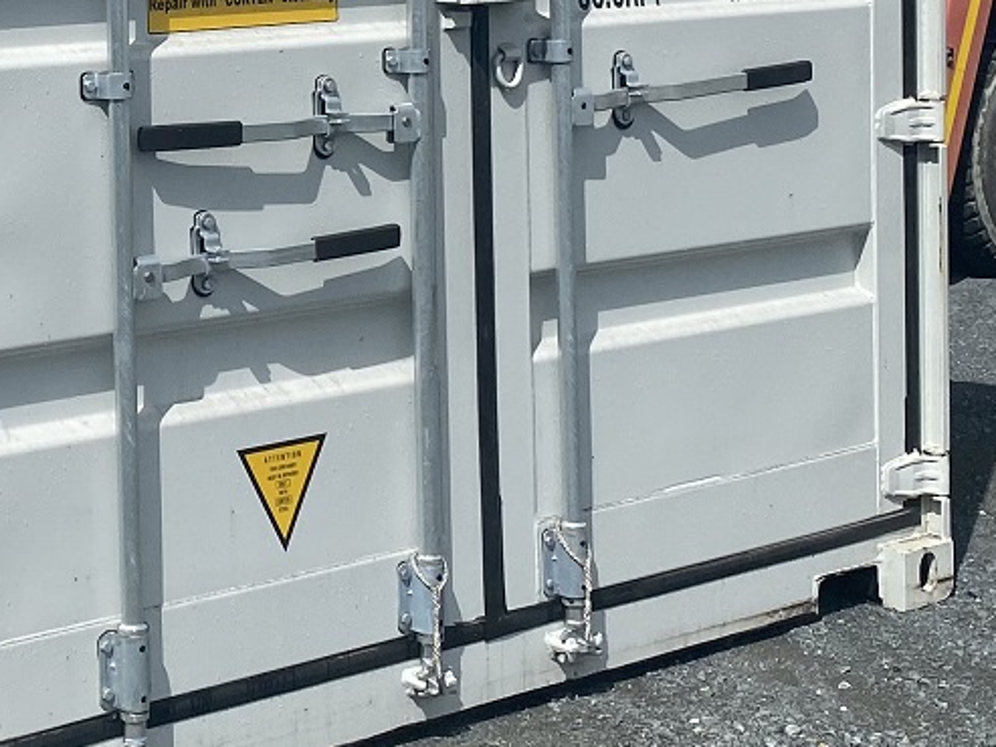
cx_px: 47
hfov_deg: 22.3
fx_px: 2446
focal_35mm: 85
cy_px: -20
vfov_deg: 17.0
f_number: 1.8
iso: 32
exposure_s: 1/5747
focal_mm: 4.25
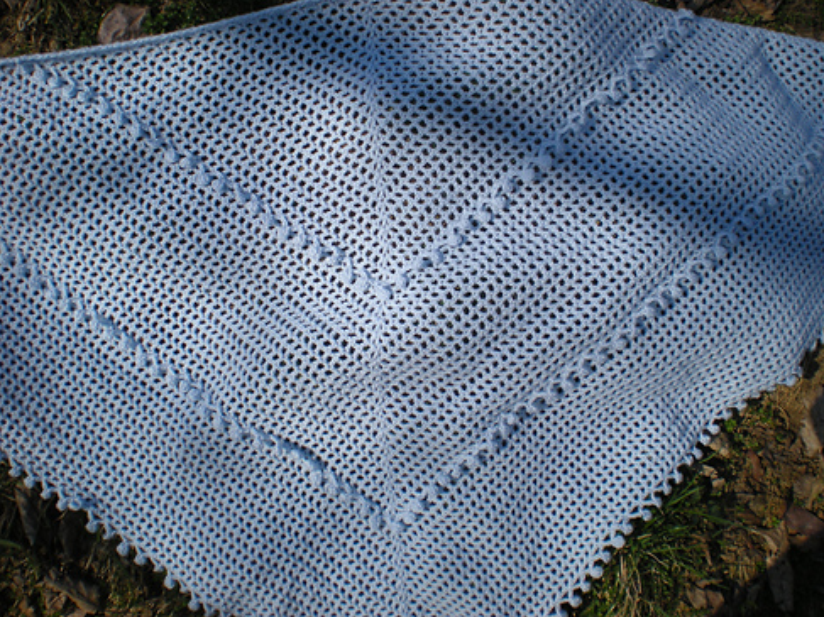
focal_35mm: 39
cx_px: 418
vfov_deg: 36.8
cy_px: 302
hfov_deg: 47.9
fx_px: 928
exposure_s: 1/546
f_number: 4.6
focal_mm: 6.3
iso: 64
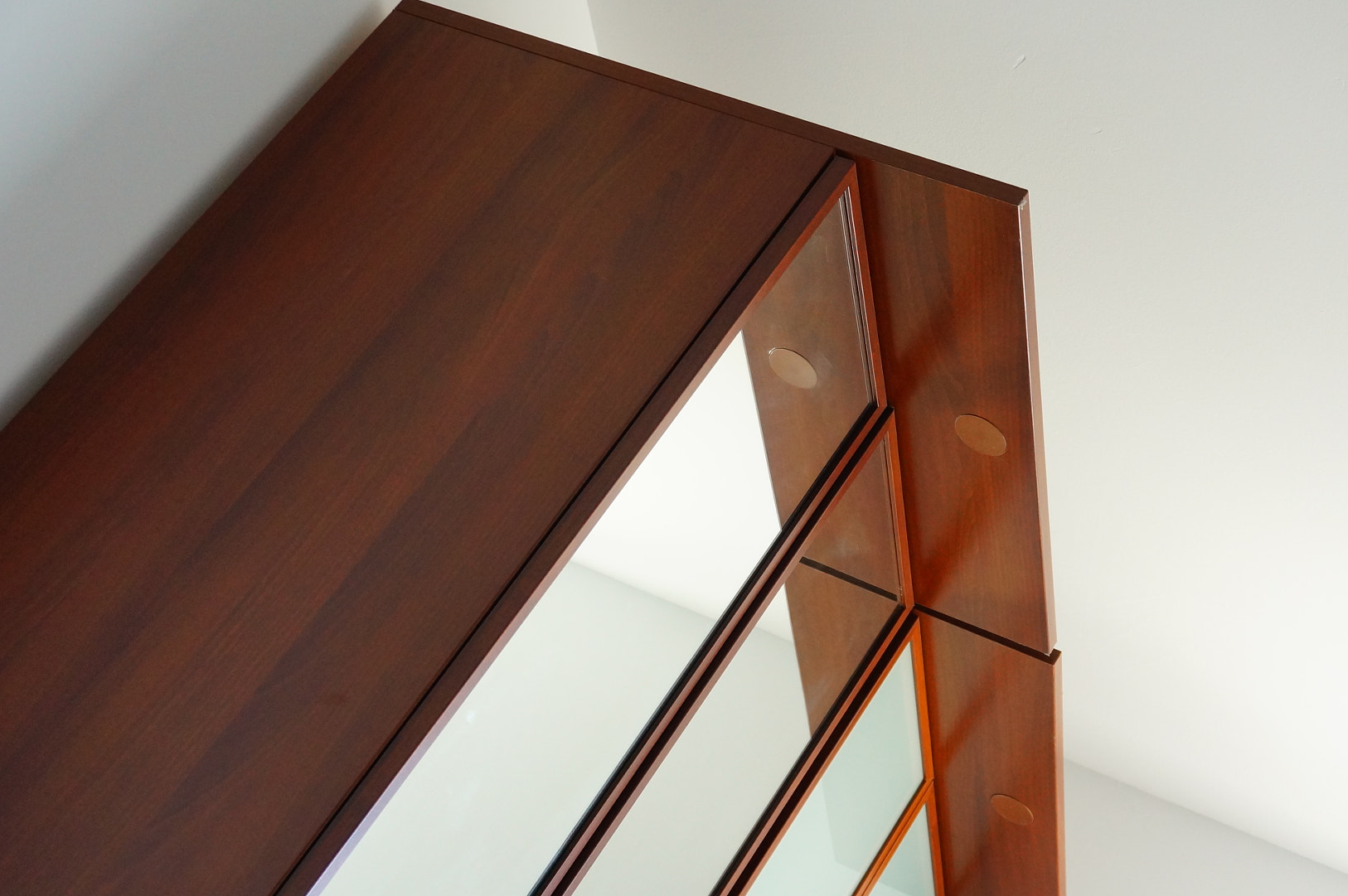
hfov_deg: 29.6
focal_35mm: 68
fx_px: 2544
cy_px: 463
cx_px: 762
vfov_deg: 20.0
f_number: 5.6
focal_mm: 36
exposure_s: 1/60
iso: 800
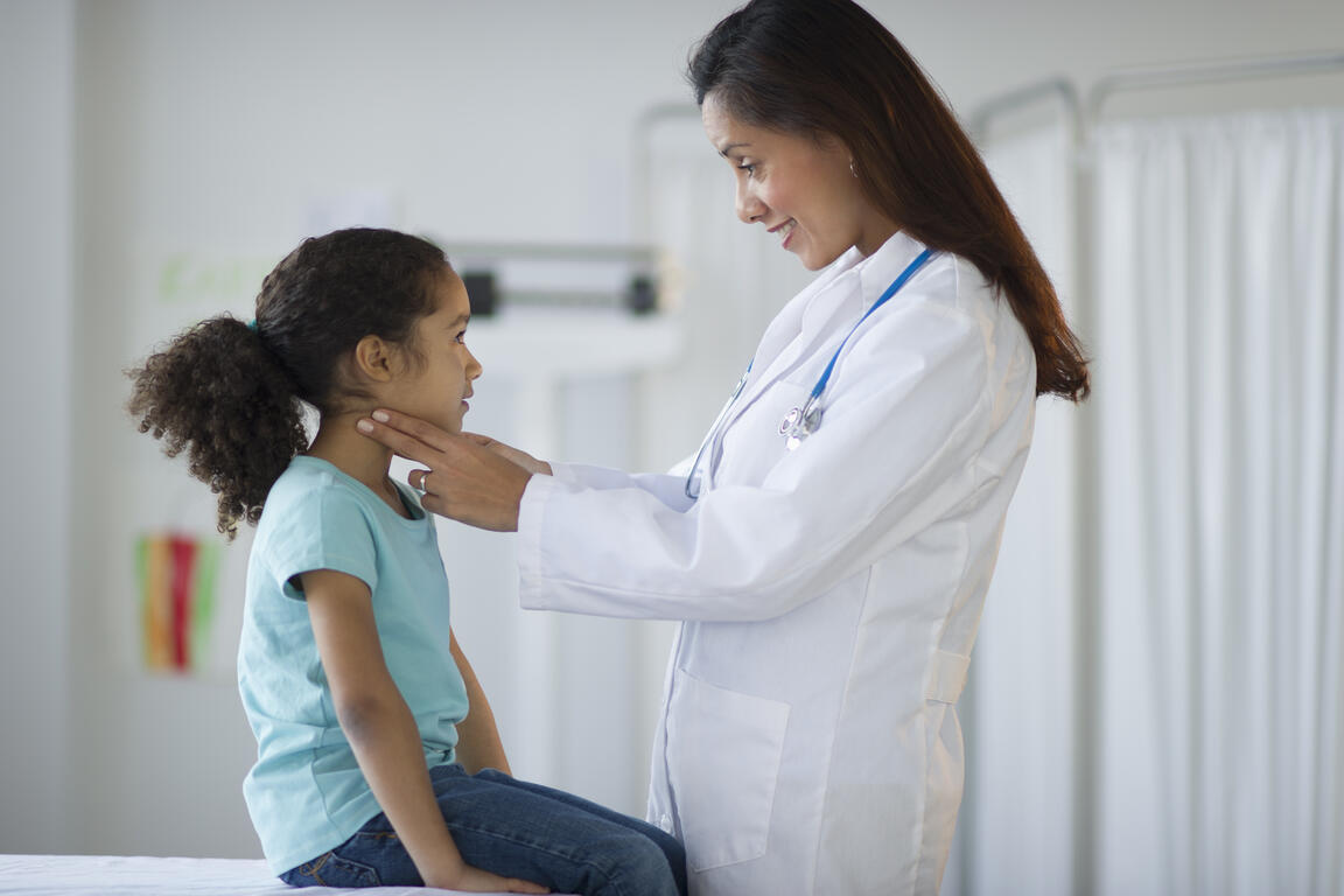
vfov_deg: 10.2
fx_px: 5040
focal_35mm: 135
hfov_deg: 15.2
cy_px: 448
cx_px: 672
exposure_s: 1/320
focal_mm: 135
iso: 200
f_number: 2
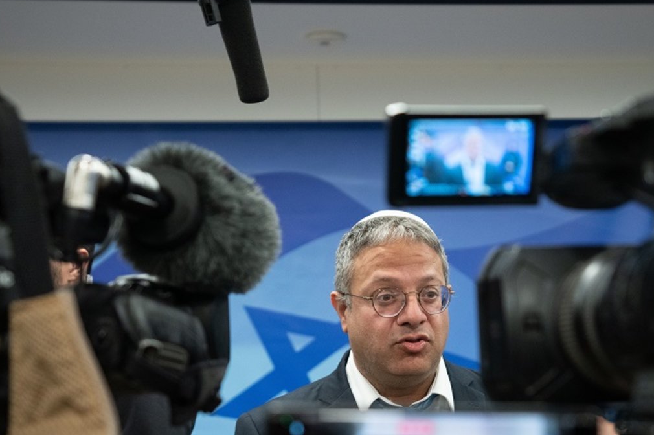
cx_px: 387
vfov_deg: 25.7
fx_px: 944
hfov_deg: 38.1
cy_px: 314
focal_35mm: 52
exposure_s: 1/500
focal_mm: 35
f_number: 2.8
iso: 1600
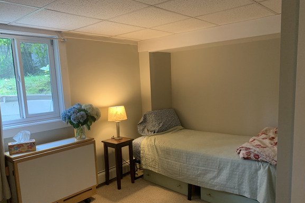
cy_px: 117
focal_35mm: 28
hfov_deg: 65.5
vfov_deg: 46.3
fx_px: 237
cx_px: 154
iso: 320
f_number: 1.8
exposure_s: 1/60
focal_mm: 4.25
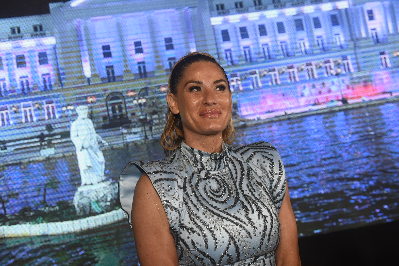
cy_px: 133
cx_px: 200
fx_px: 532
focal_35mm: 48
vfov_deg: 28.1
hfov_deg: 41.1
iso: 1600
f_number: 5
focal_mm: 48
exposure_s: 1/160
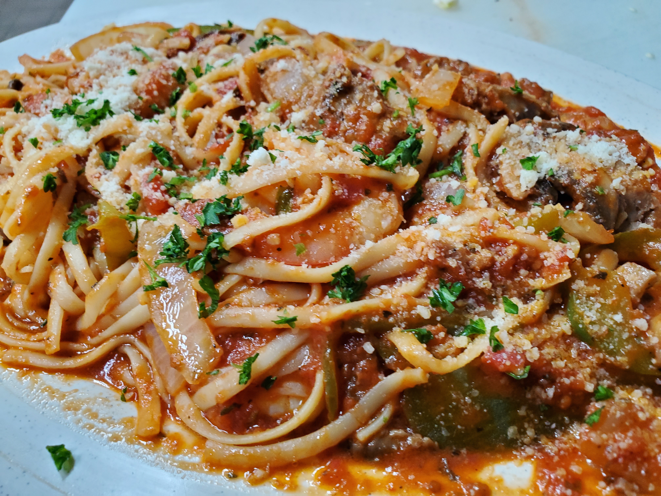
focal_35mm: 26
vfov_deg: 53.1
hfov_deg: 67.3
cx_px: 330
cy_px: 248
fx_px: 496
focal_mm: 4.3
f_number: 2.4
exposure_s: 1/39
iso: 250
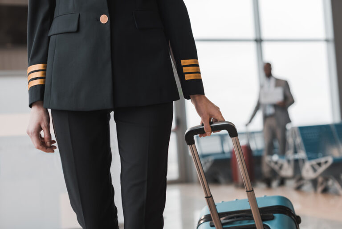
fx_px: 475
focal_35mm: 50
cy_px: 114
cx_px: 171
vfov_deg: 27.0
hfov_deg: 39.6
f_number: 2.8
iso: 500
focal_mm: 50
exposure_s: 1/400
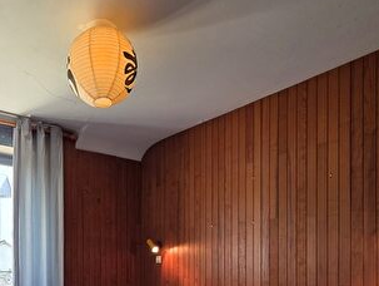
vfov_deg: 43.0
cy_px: 257
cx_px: 114
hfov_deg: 58.0
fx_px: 329
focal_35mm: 30
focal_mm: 2.2
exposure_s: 1/100
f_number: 1.9
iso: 64
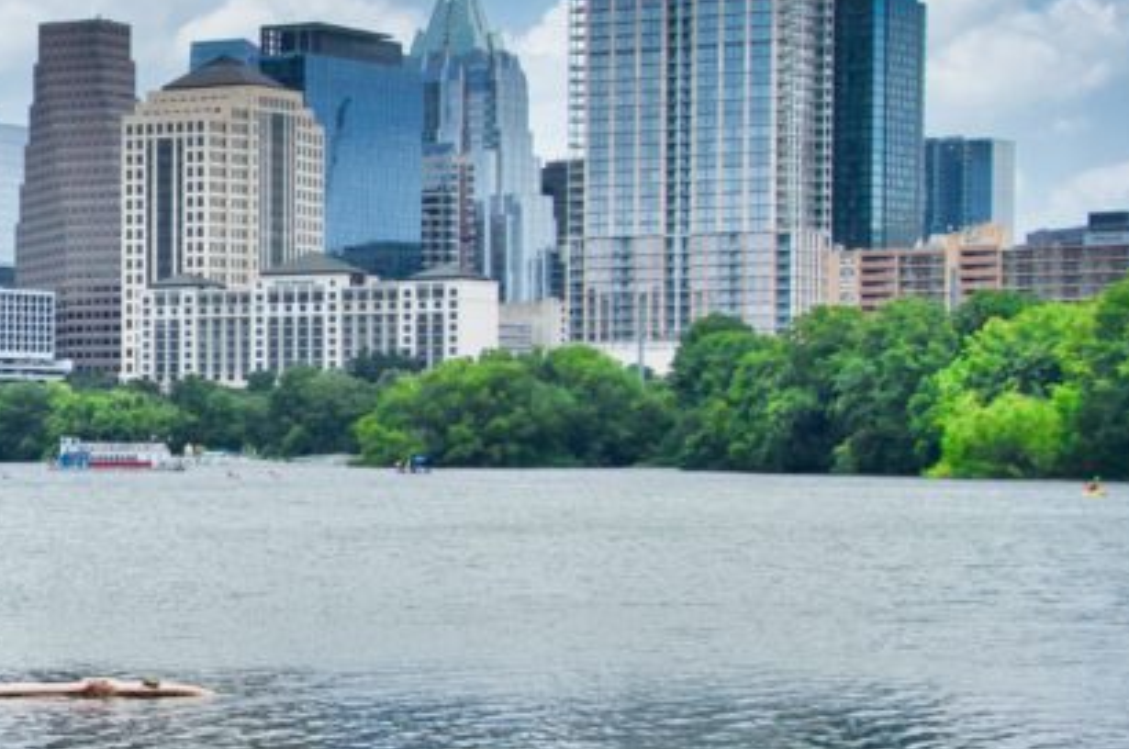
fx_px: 3757
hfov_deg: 16.4
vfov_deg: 11.4
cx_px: -240
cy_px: 467
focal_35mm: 120
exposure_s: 1/2000
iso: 400
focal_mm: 32
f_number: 10
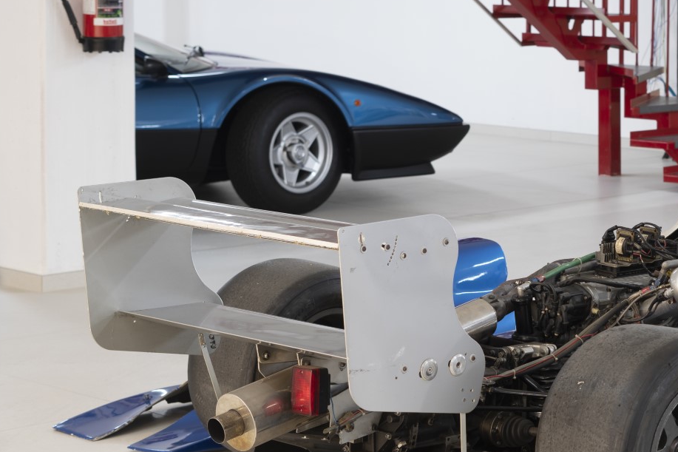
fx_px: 2052
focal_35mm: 109
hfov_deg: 18.3
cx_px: 669
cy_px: 281
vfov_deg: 12.6
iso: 50
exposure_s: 1/2.5
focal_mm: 50
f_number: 4
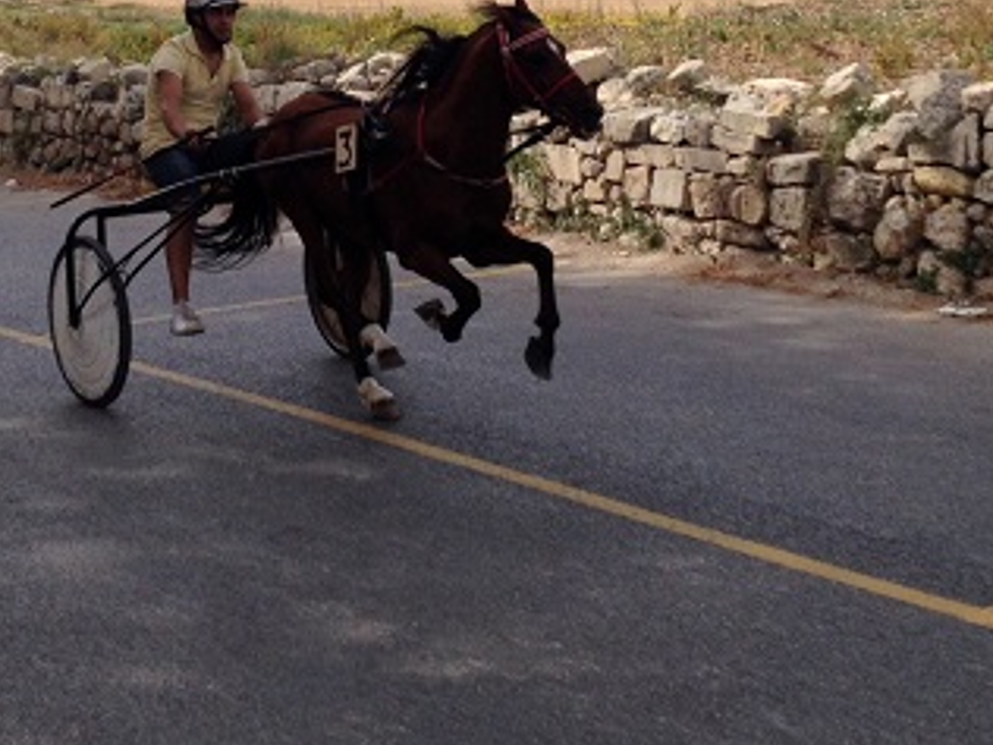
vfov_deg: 17.3
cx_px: 421
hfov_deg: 23.5
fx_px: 2381
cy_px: -28
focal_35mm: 83
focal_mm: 4.28
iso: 50
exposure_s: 1/1672
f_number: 2.4
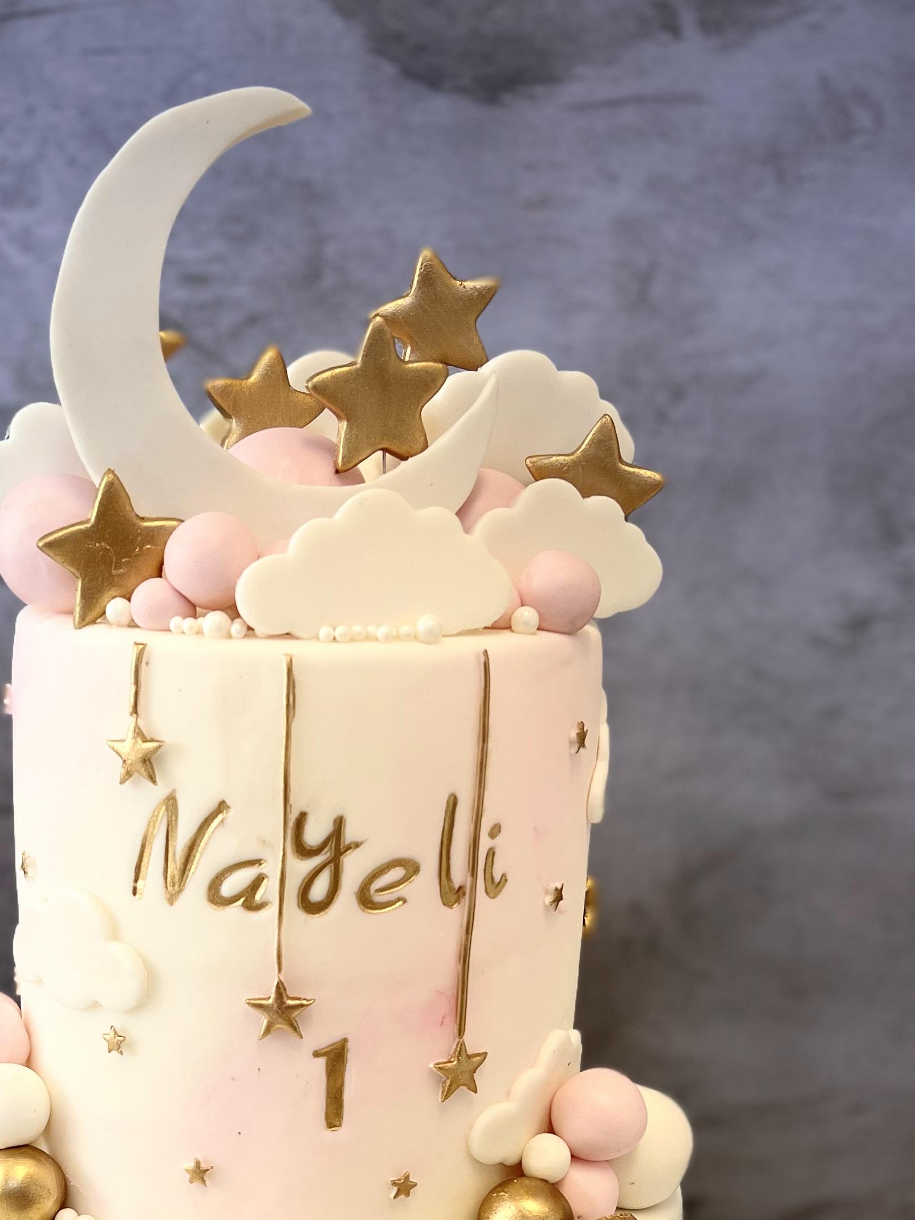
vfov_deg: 36.6
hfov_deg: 29.3
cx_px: 258
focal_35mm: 49
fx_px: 1726
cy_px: 1081
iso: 64
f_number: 1.5
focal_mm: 5.7
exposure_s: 1/120
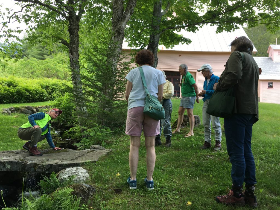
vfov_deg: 48.2
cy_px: 105
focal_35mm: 29
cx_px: 140
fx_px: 235
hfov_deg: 61.7
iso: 25
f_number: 2.2
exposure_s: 1/176
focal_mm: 4.15
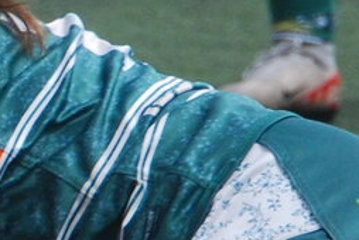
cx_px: -208
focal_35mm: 1475
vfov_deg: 0.9
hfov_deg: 1.4
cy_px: 23
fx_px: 14726
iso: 400
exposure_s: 1/800
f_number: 6
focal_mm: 130
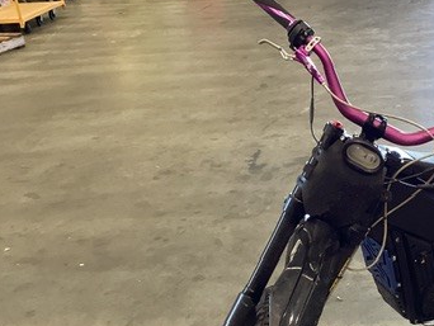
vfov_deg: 24.9
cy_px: 250
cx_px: 358
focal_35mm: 58
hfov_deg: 32.2
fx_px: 728
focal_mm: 3.3
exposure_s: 1/50
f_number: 2.4
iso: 125
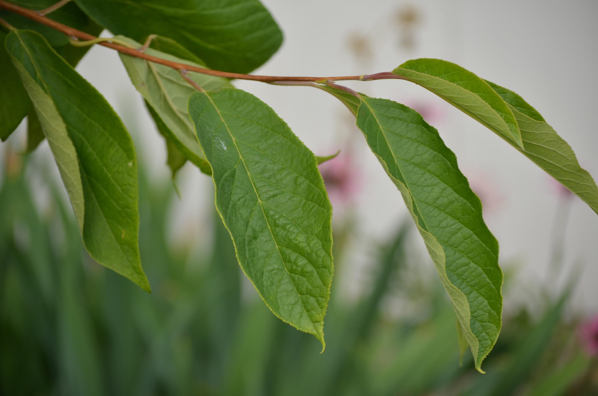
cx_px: 299
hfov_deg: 15.9
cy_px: 198
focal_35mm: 129
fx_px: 2139
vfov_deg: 10.6
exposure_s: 1/320
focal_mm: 86
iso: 100
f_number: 4.2
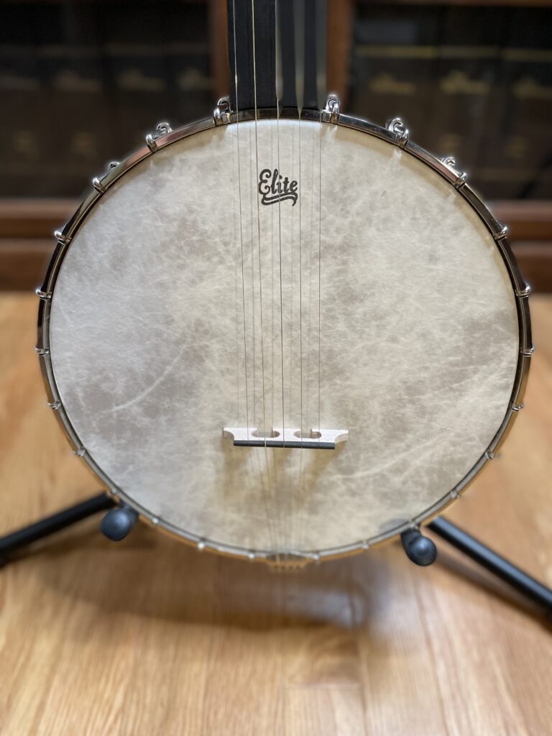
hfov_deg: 53.1
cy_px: 368
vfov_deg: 67.3
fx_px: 553
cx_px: 276
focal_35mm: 26
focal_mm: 4.2
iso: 320
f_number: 1.6
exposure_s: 1/60
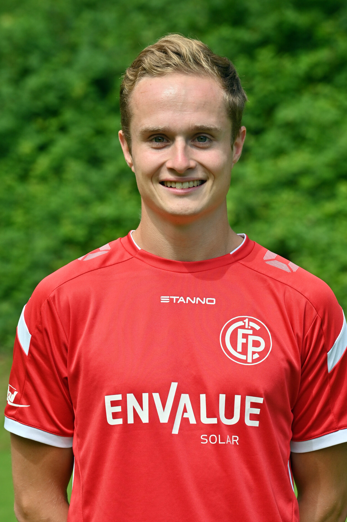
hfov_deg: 6.9
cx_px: 181
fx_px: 2895
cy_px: 258
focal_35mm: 200
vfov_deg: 10.3
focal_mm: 180
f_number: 8
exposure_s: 1/640
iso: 250
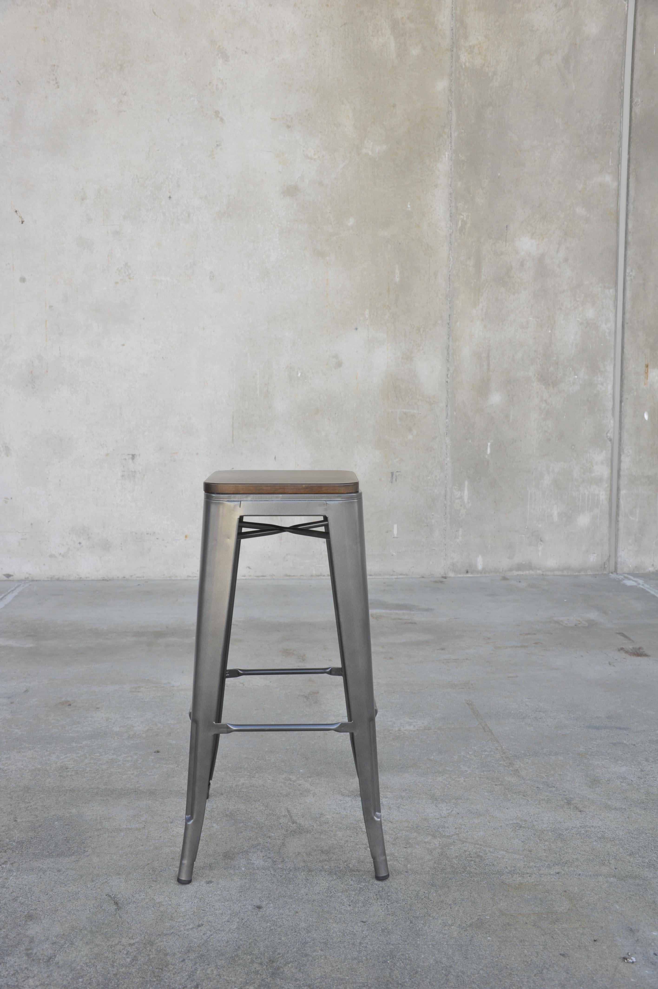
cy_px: 494
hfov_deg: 37.8
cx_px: 329
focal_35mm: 35
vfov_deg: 54.5
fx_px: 961
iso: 1100
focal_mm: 35
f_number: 9.5
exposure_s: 1/350
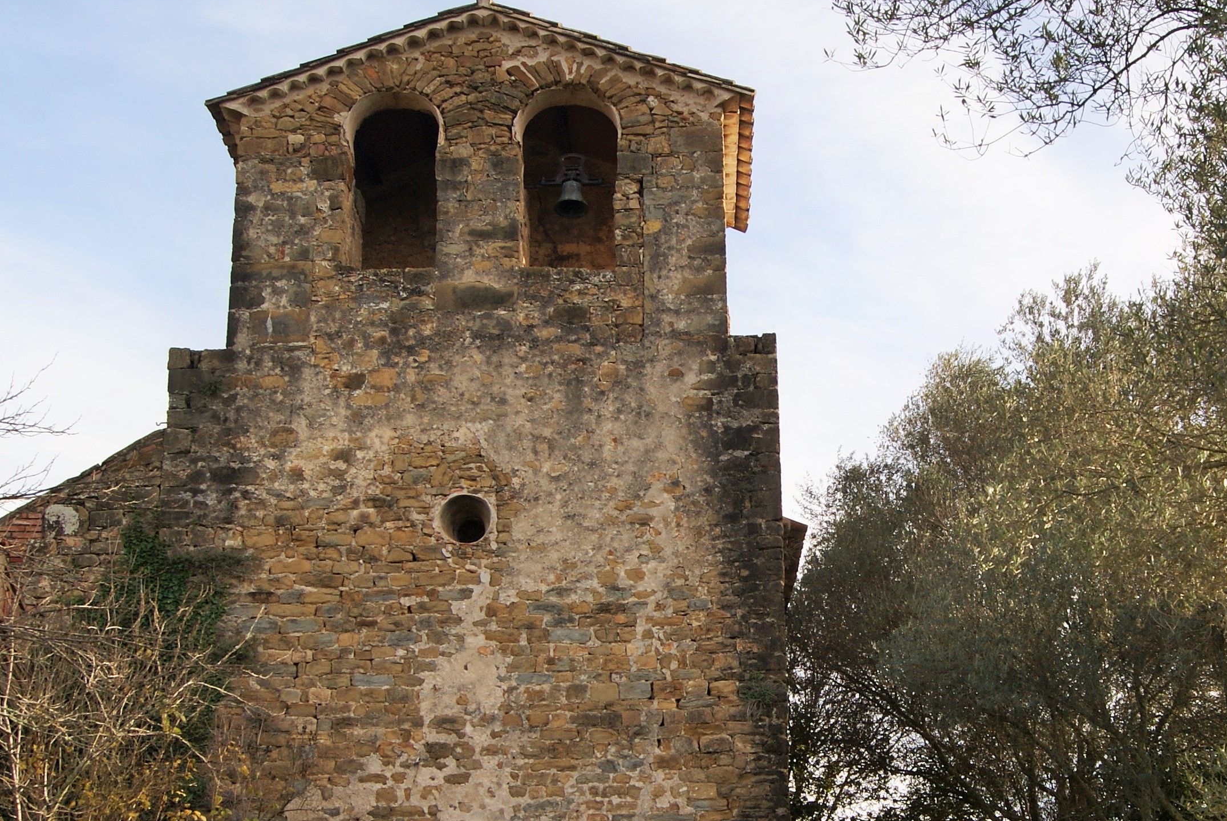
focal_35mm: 54
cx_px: 821
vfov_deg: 25.0
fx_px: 1843
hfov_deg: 36.4
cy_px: 562
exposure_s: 1/80
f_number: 9
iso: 100
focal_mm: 20
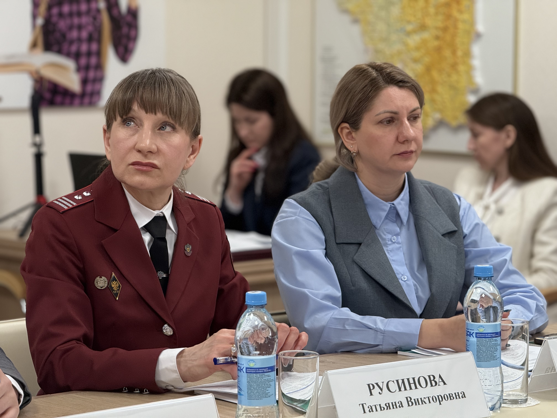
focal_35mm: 120
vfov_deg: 12.3
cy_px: 209
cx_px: 278
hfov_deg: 16.4
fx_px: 1931
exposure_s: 1/99
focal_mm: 15.66
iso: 250
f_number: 2.8
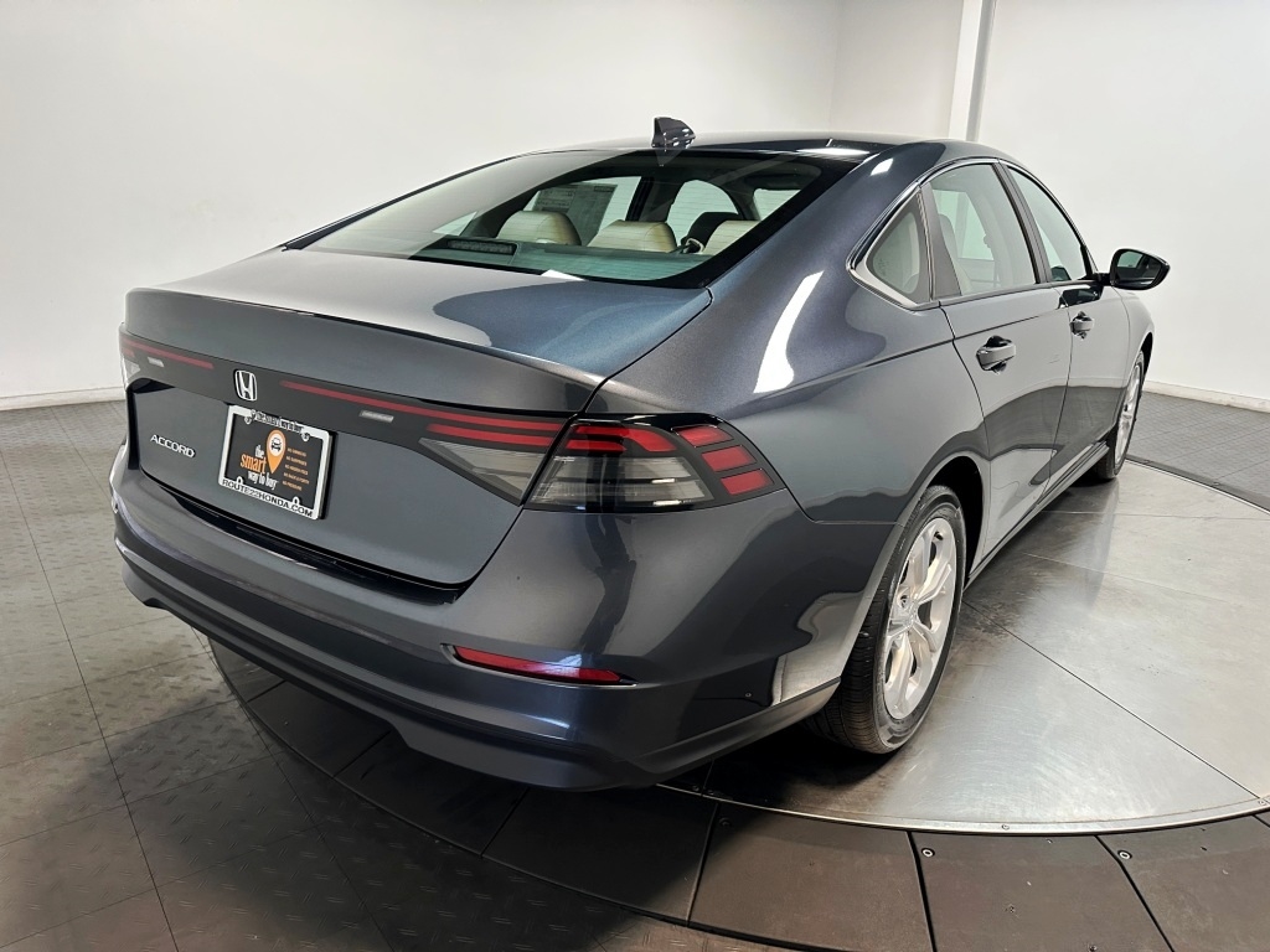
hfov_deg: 71.6
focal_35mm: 24
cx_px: 635
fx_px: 881
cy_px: 476
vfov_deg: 56.8
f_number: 1.78
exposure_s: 1/60
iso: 400
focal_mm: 6.86
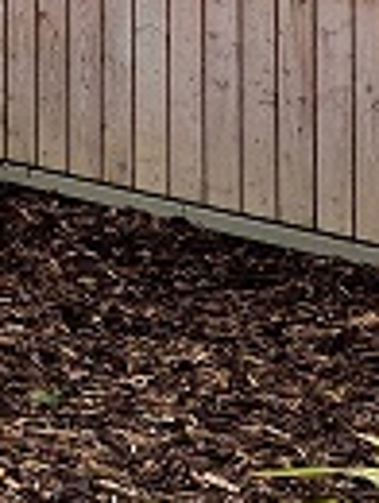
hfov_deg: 8.6
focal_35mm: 170
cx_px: -128
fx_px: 2474
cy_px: -677
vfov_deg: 10.2
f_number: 10
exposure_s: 1/400
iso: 800
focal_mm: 24
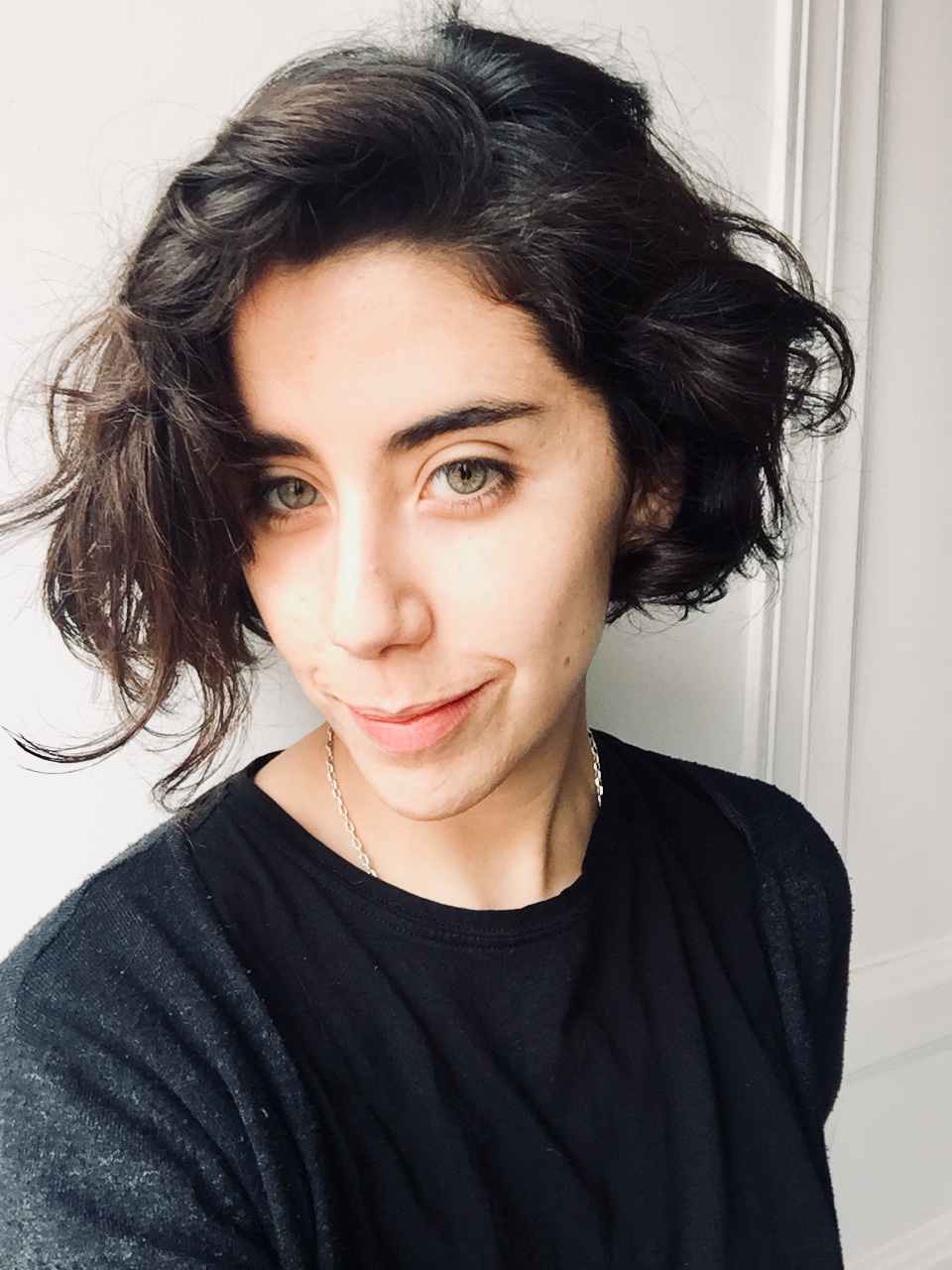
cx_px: 476
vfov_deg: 58.4
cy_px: 635
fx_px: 1137
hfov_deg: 45.4
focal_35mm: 31
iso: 40
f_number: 2.2
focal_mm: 2.65
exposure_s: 1/33
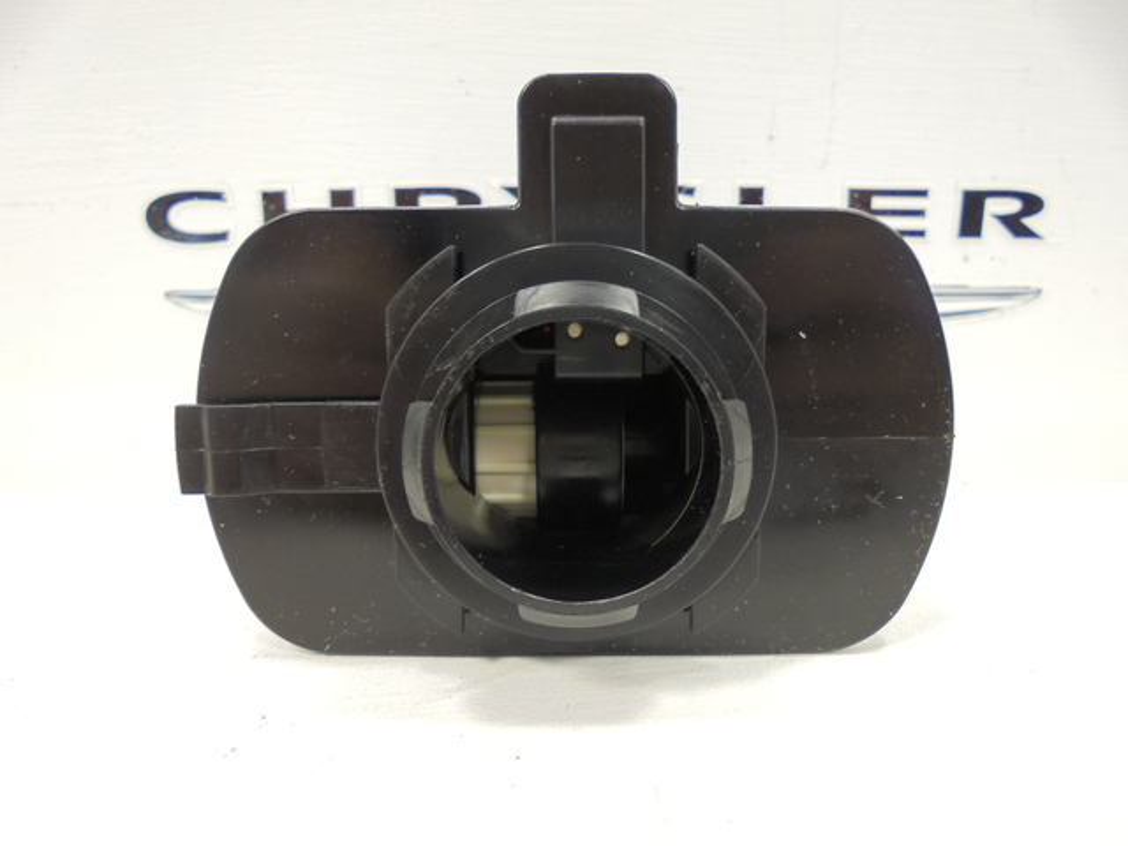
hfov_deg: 67.3
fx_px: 847
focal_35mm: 26
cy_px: 423
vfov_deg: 53.1
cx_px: 564
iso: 100
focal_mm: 4.6
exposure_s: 1/30
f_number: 3.5
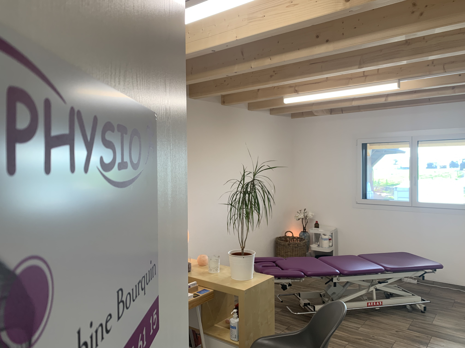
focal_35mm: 26
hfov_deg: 67.3
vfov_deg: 53.1
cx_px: 232
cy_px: 174
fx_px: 349
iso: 40
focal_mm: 4.25
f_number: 1.8
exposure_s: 1/100
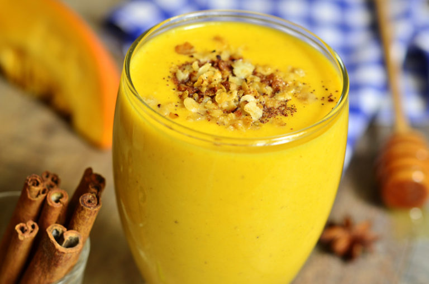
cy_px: 142
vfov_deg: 15.1
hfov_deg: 22.7
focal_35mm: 90
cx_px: 214
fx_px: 1070
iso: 200
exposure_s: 1/20
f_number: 5
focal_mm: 60
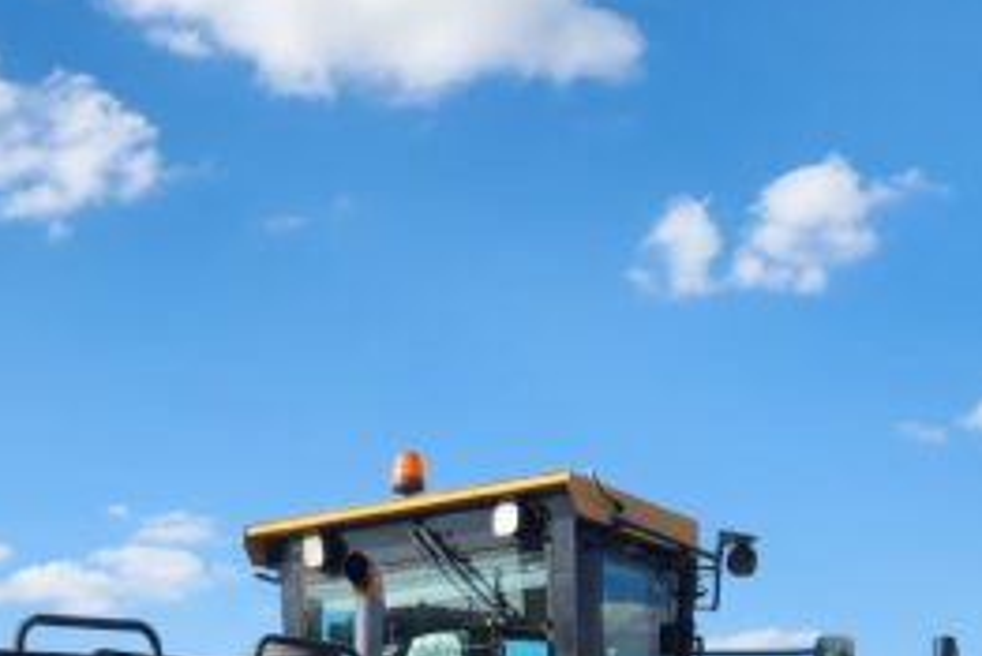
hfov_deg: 28.7
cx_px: 349
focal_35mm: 70
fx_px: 1910
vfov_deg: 17.6
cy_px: 971
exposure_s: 1/968
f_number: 1.8
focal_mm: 5.4
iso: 20
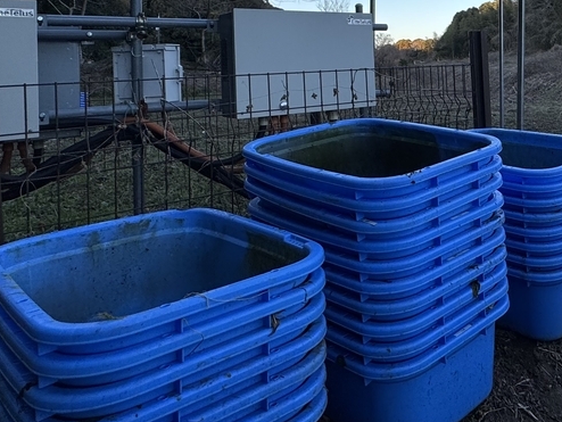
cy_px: 57
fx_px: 552
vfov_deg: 39.4
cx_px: 479
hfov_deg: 49.5
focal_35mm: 34
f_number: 2.2
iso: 40
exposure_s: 1/430
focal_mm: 2.22
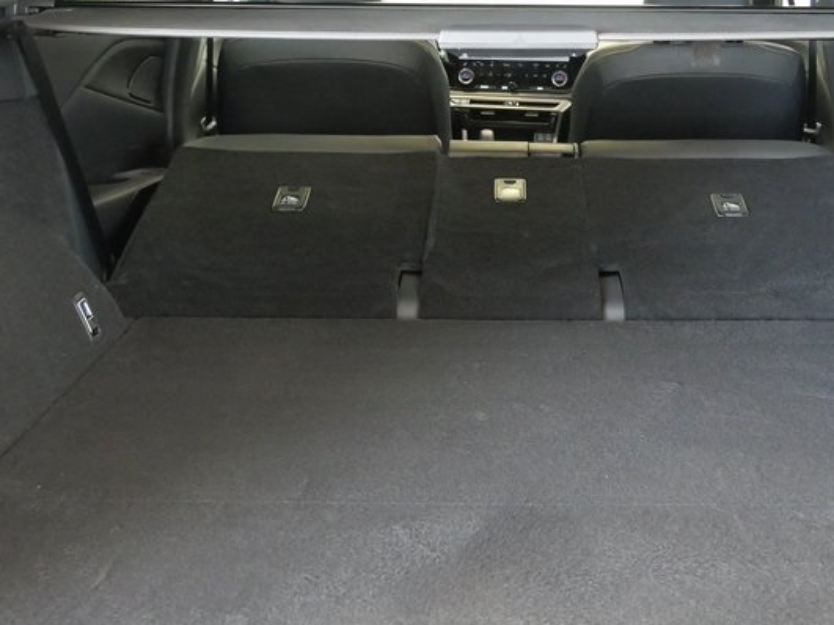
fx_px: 1301
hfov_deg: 35.4
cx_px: 515
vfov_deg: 26.9
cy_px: 206
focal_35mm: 54
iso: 3200
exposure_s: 1/25
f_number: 3.6
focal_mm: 14
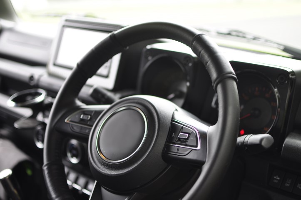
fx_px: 438
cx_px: 150
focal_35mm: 52
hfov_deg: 37.9
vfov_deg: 25.7
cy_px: 100
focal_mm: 35
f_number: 1.8
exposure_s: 1/250
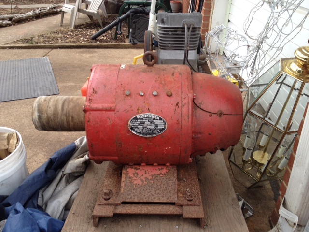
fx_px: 312
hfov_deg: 52.6
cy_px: 116
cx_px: 154
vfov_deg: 40.7
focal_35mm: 35
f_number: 2.4
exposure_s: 1/120
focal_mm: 4.28
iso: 50
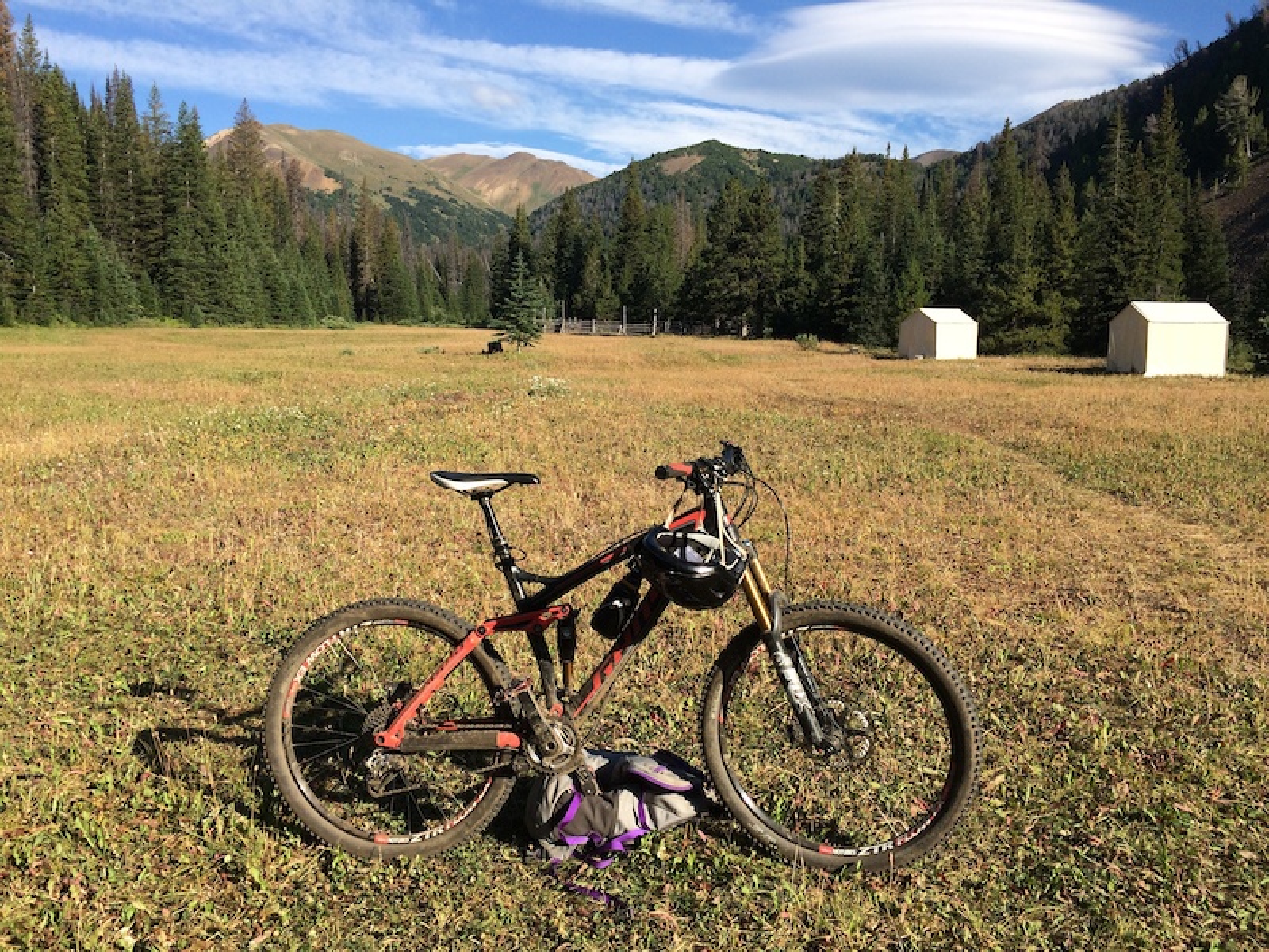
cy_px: 476
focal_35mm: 29
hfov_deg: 61.7
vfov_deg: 48.2
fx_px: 1063
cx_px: 634
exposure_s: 1/1642
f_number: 2.2
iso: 32
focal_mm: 4.15
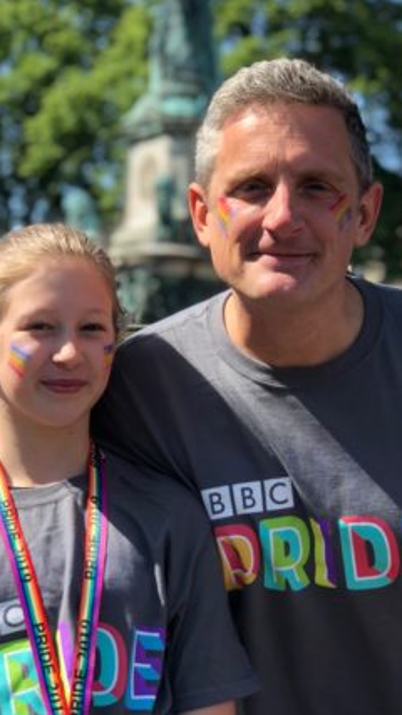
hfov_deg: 15.9
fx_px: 1441
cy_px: 357
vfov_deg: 27.9
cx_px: 222
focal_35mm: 76
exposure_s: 1/369
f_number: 2.4
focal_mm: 6
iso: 16
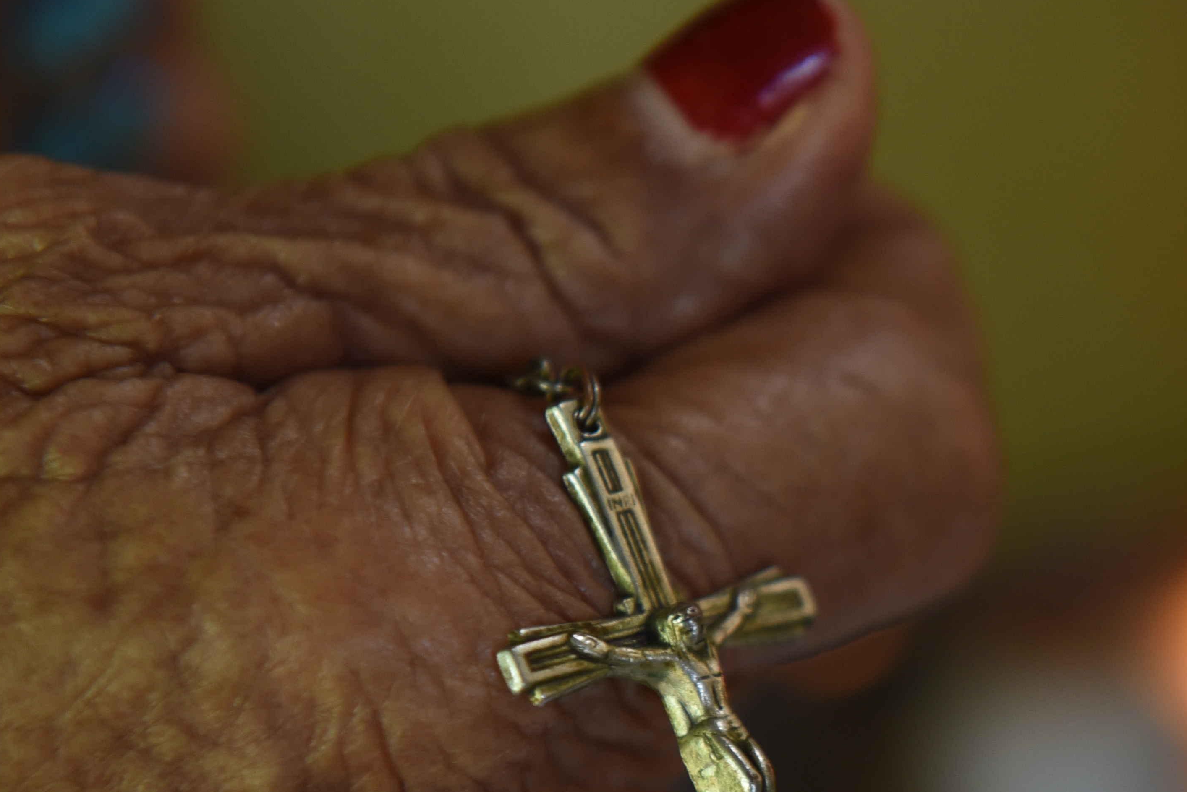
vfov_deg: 11.7
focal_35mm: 117
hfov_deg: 17.3
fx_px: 3859
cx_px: 1009
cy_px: 606
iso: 1000
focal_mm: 55
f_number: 3.5
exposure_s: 1/160
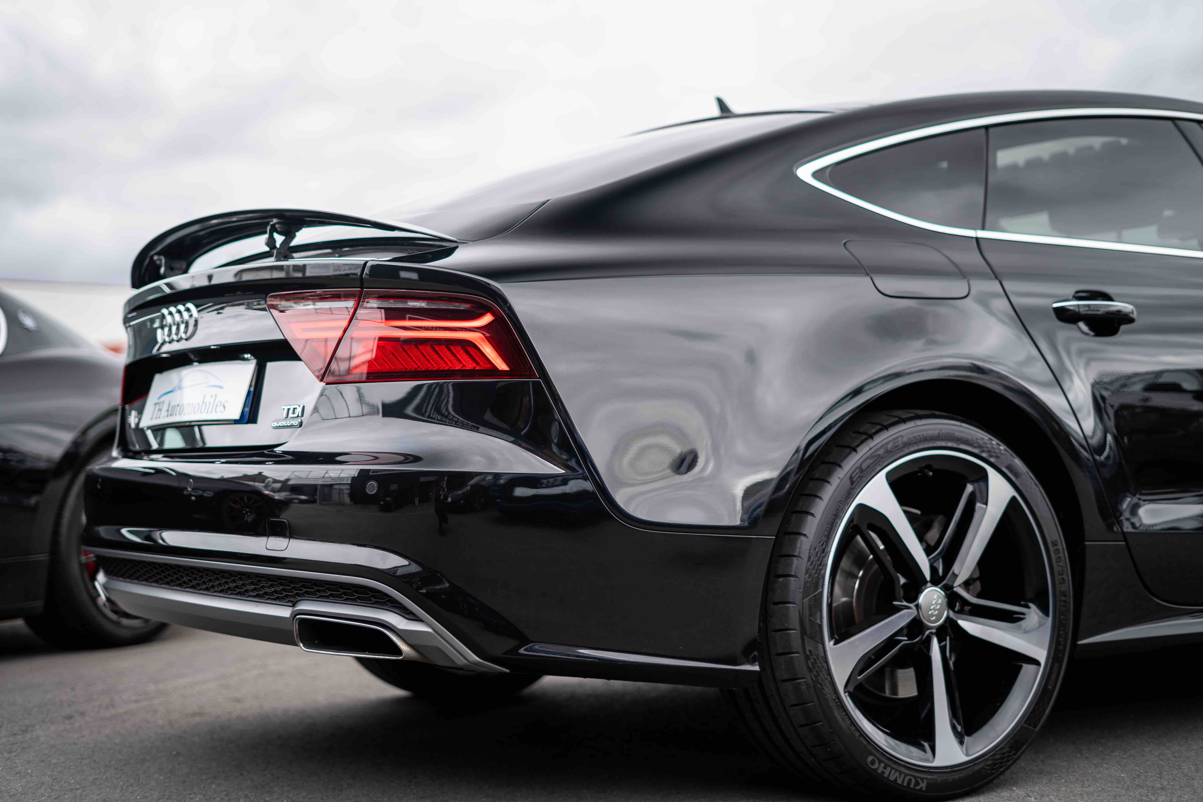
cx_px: 602
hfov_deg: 39.6
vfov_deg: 27.0
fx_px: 1671
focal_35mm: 50
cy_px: 401
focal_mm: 50
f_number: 1.8
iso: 100
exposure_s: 1/500
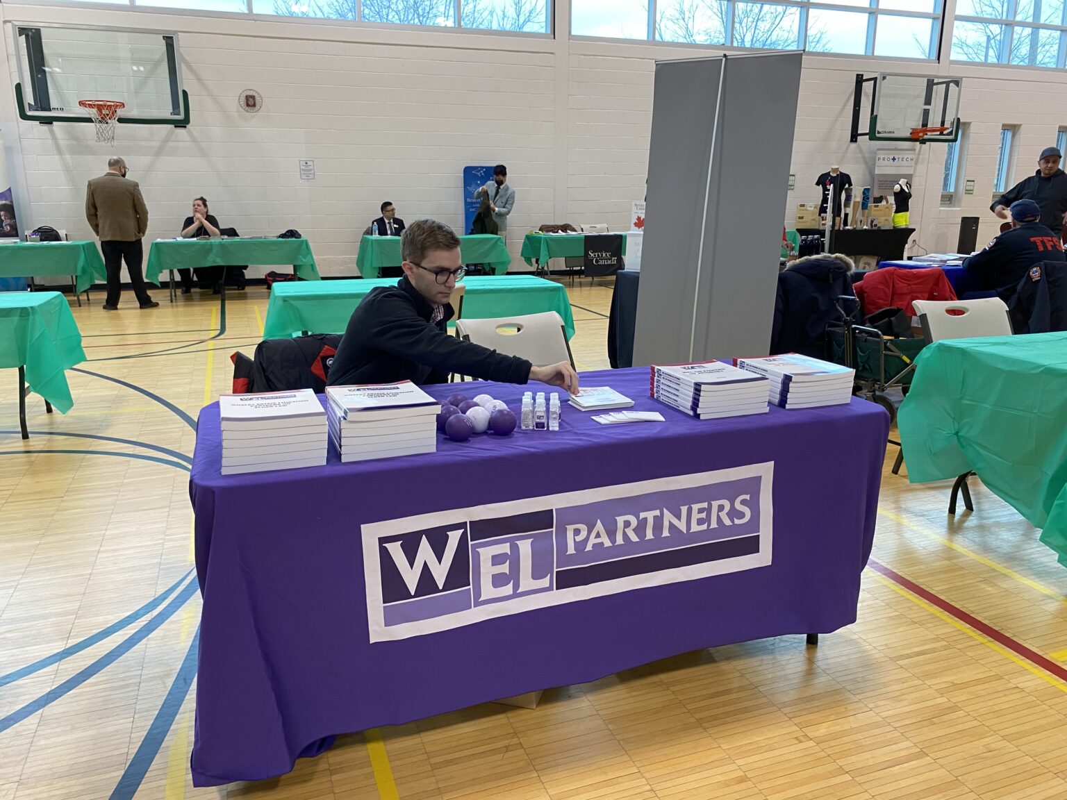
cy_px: 400
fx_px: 801
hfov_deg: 67.3
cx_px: 534
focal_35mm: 26
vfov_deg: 53.1
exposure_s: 1/62
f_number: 1.8
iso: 125
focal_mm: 4.25
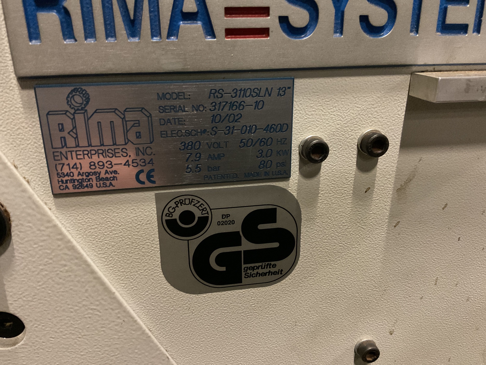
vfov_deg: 48.2
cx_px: 243
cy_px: 182
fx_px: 407
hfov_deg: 61.7
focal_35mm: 29
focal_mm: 3
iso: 500
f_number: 1.8
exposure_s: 1/20
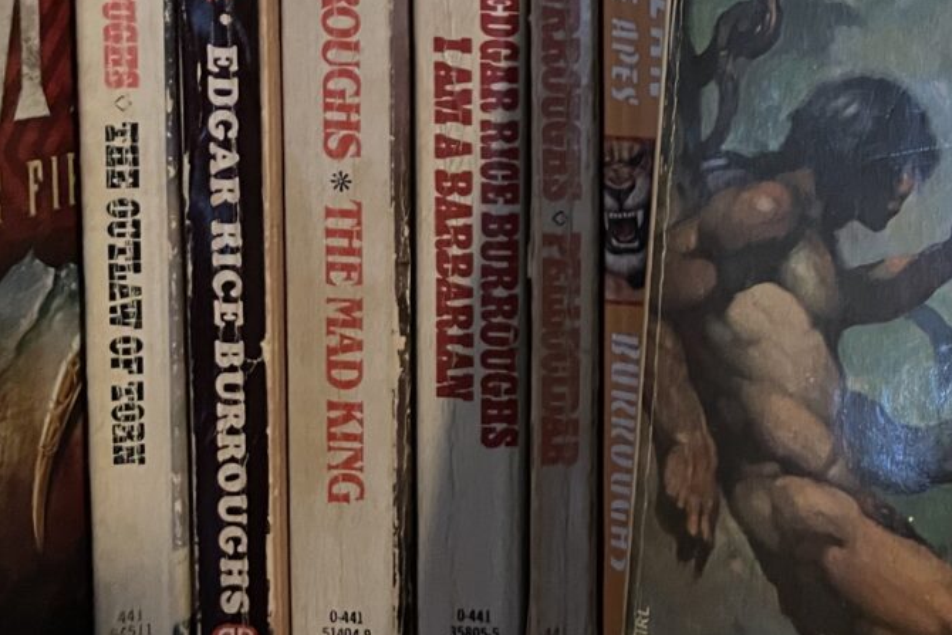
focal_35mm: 62
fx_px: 1640
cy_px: 241
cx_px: 997
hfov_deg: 29.7
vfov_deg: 21.9
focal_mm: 4.2
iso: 1000
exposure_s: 1/24
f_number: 1.6
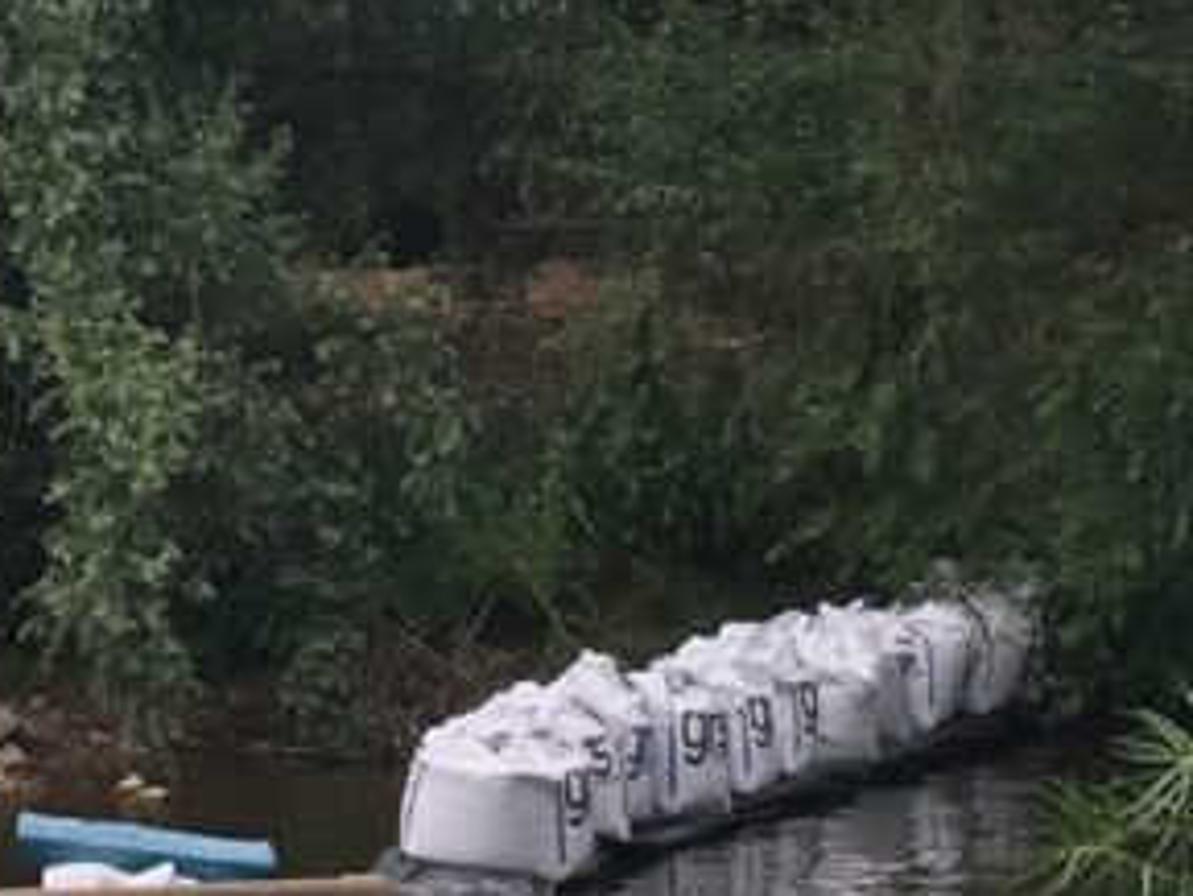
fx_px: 5310
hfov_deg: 12.7
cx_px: 136
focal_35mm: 154
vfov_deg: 9.6
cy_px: 384
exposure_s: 1/452
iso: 25
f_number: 2.2
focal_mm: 4.15
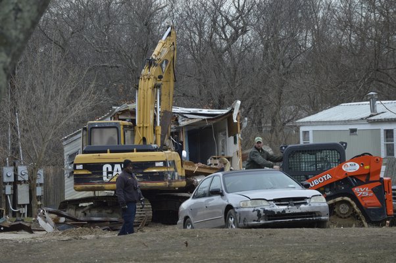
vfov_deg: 7.0
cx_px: 198
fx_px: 2143
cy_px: 132
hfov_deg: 10.6
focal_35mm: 195
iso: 400
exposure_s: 1/640
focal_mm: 130
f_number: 6.3
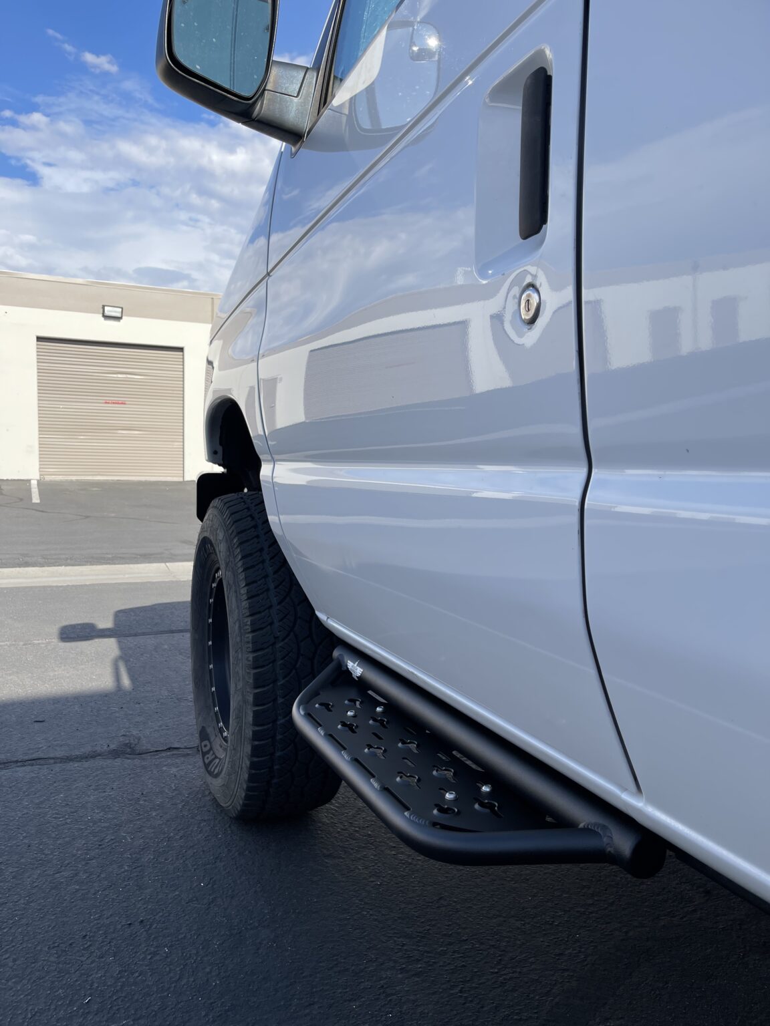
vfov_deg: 69.4
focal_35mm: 25
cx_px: 385
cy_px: 513
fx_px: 741
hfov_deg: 54.9
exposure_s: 1/1946
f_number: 1.6
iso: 32
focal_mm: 5.1
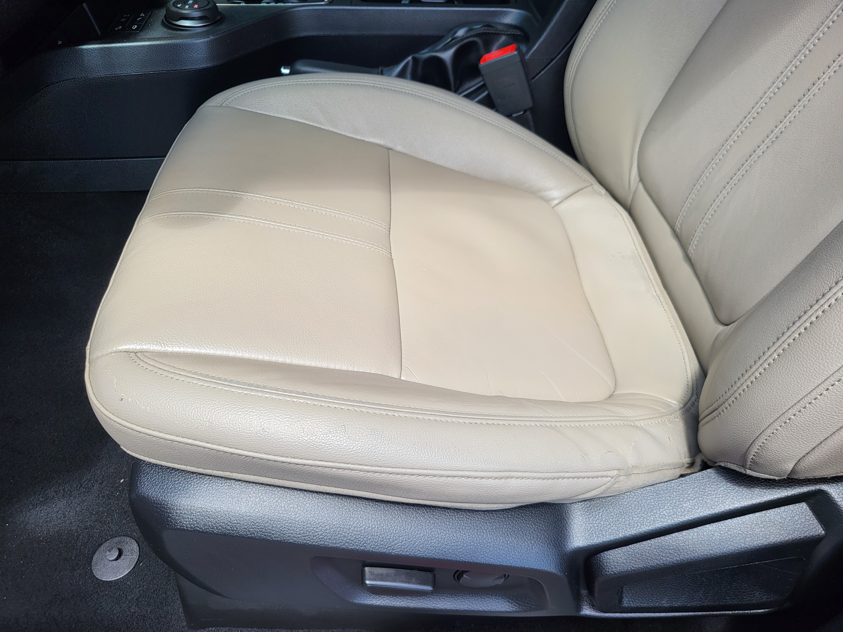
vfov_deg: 53.1
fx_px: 633
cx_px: 422
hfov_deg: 67.3
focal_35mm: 26
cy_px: 316
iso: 40
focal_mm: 5.4
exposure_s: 1/420
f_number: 1.8
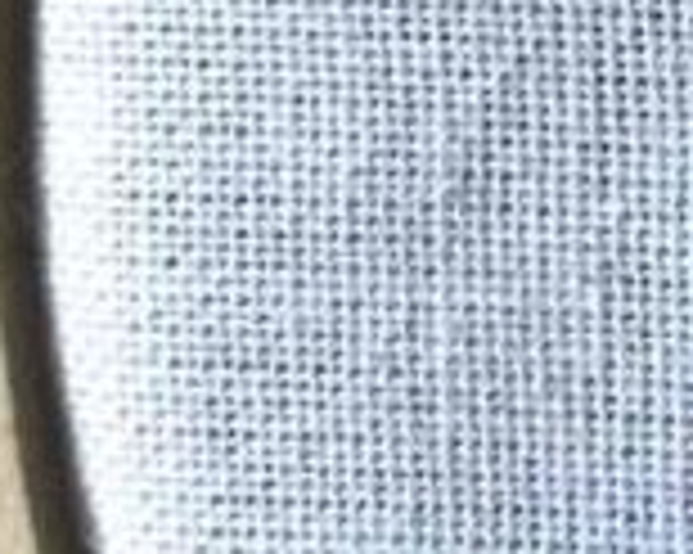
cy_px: -189
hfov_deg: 9.8
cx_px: 1631
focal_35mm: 174
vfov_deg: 8.7
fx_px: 3567
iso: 25
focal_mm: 3.99
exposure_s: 1/30
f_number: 1.8
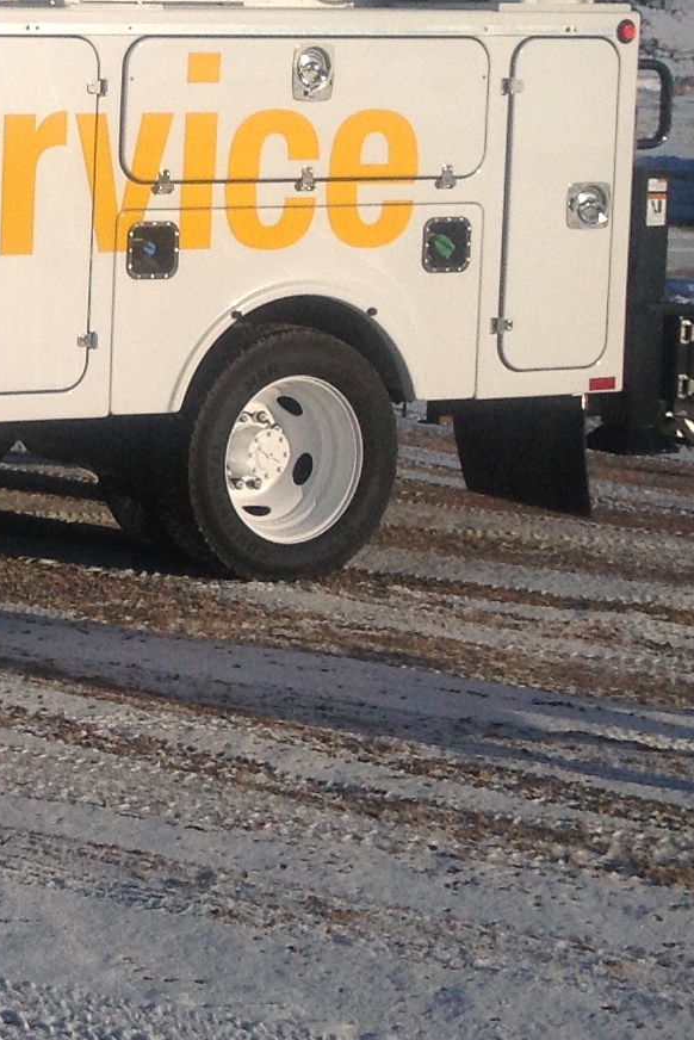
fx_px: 3120
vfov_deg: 18.8
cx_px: -565
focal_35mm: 108
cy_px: 229
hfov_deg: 11.7
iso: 50
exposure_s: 1/4329
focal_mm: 4.28
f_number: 2.4
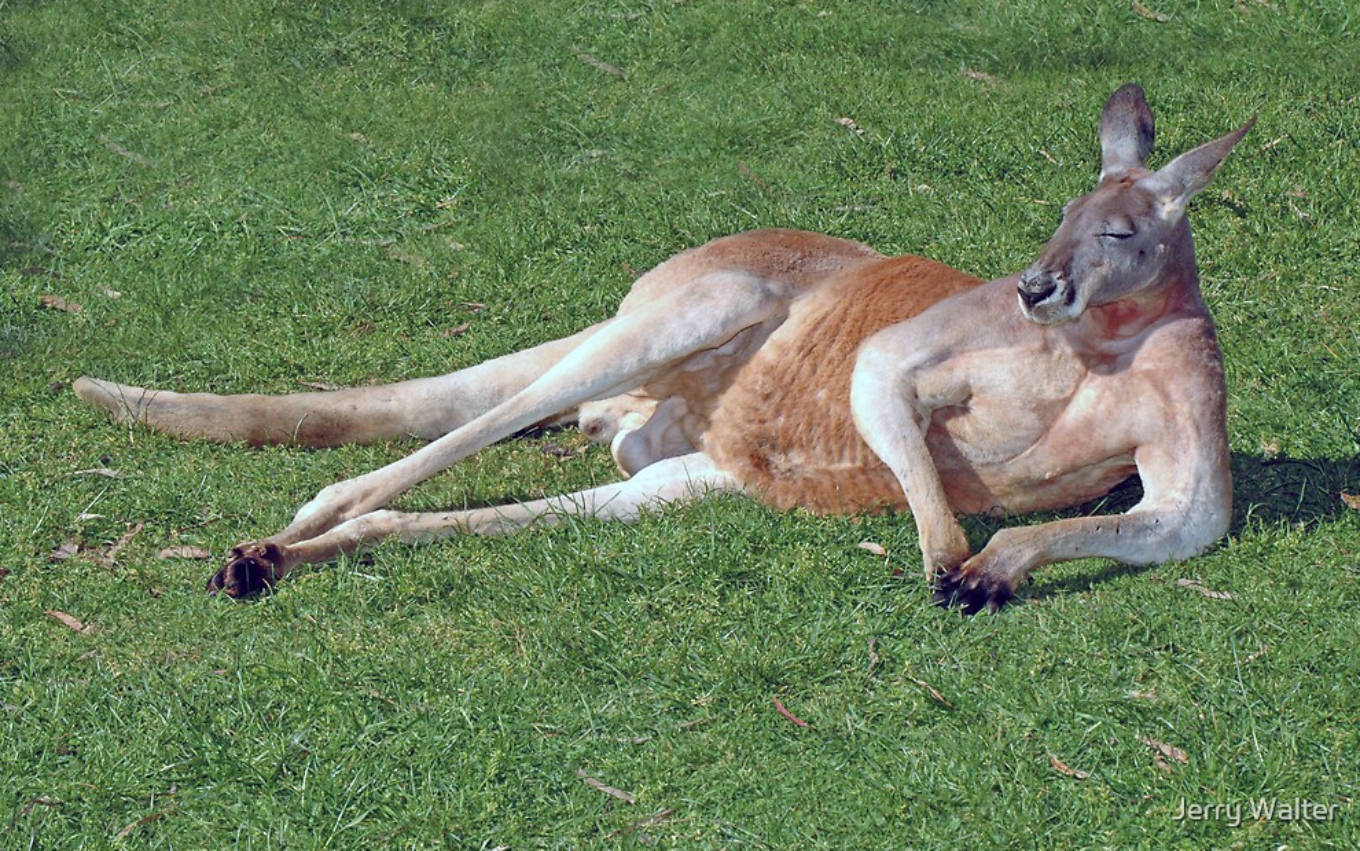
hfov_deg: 19.3
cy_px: 399
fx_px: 4003
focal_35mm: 108
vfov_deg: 12.1
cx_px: 684
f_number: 16
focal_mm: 70
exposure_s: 1/350
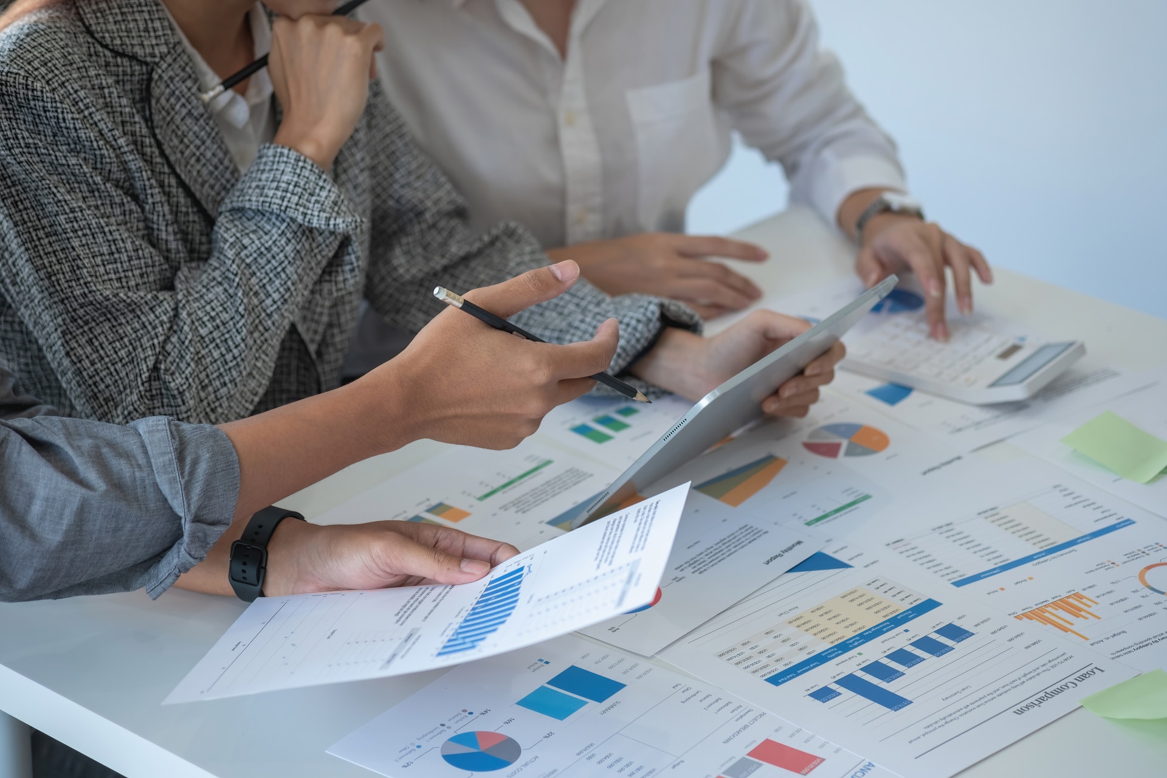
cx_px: 584
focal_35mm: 90
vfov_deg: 15.2
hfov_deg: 22.6
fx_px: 2917
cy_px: 389
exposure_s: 1/220
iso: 400
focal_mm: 60
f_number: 2.4
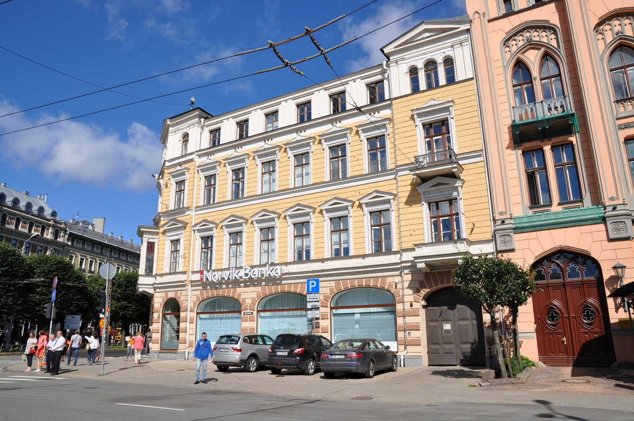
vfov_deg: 50.3
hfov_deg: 70.5
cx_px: 317
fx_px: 449
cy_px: 210
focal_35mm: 26
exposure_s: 1/500
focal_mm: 17
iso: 200
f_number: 10
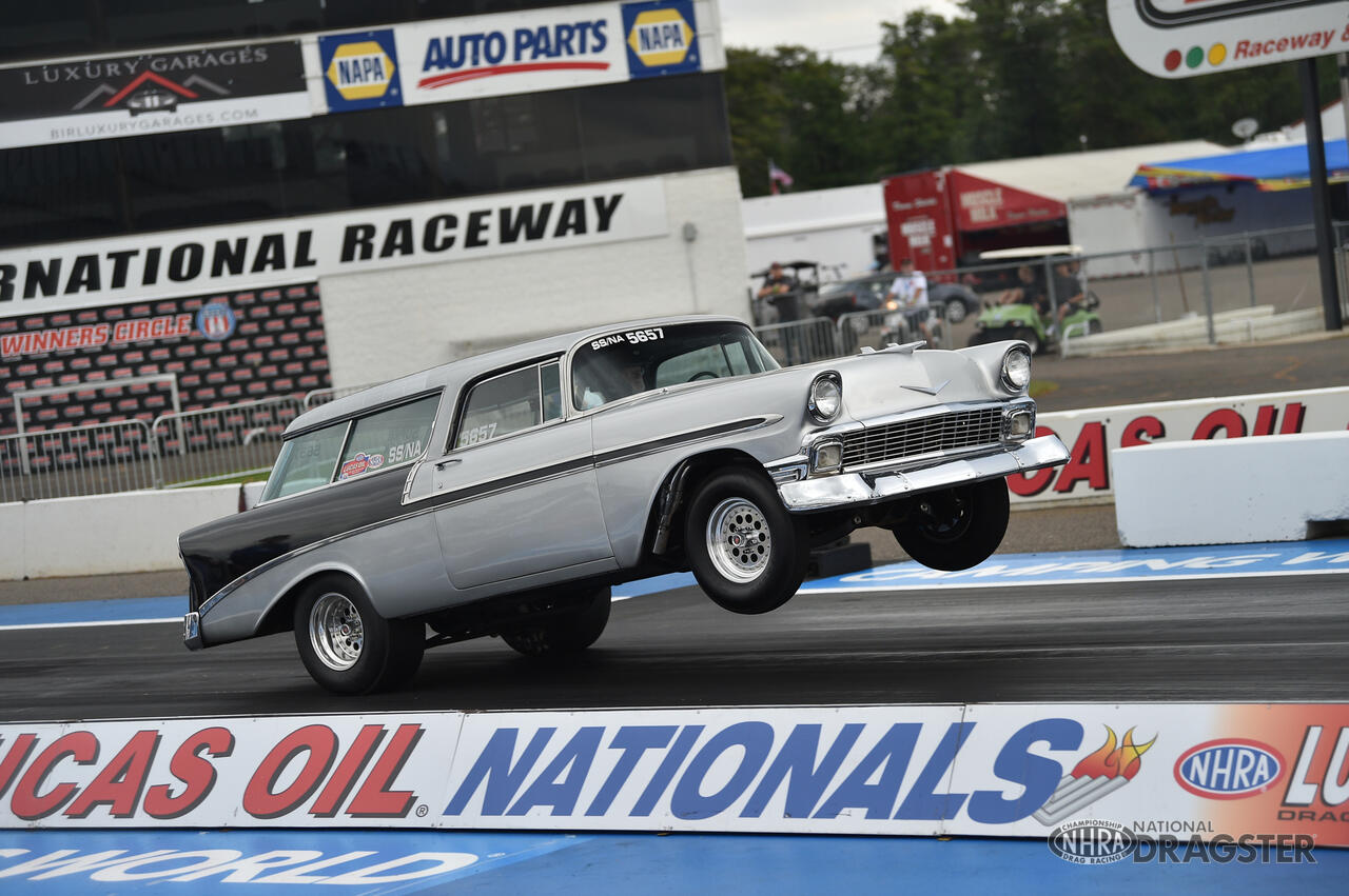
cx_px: 674
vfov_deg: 13.4
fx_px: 3819
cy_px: 448
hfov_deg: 20.0
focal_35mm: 102
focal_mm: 102
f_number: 3.2
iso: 640
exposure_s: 1/1000
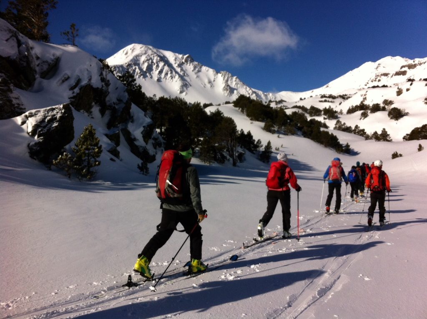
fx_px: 431
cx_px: 214
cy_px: 160
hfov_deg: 52.7
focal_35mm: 35
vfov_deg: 40.6
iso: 80
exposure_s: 1/2742
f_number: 2.8
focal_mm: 3.85
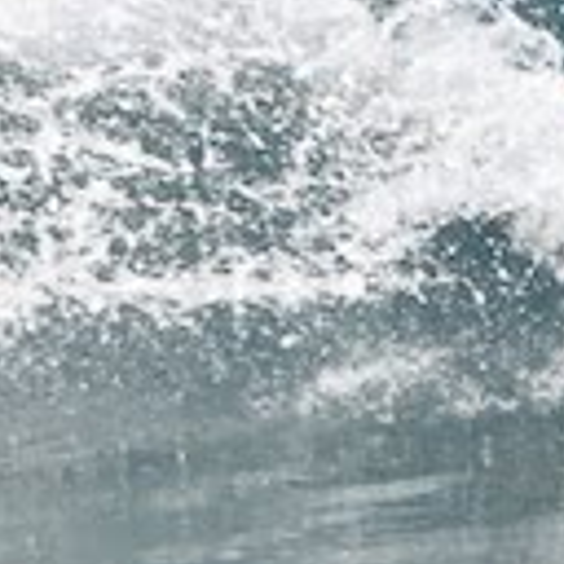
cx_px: 1181
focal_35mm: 5971
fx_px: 110066
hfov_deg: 0.3
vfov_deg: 0.3
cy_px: -198
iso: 250
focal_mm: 600
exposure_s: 1/500
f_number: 9
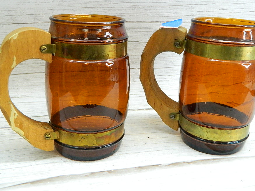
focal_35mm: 41
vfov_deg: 35.1
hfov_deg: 45.8
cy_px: 82
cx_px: 131
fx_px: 302
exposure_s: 1/60
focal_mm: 6.2
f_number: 3.3
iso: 400
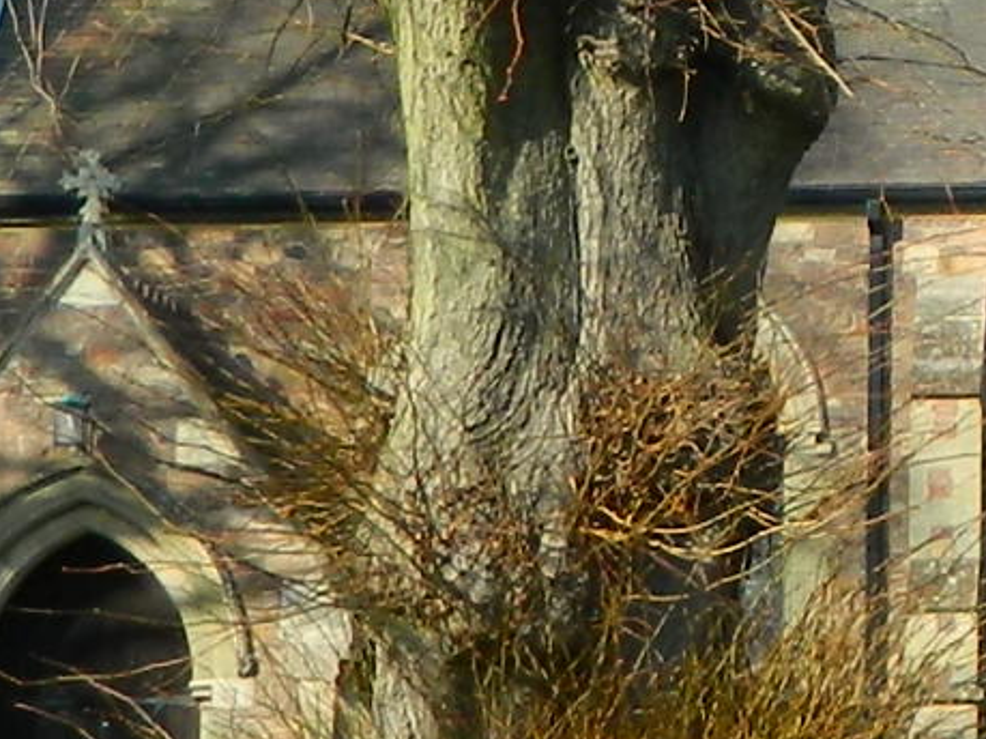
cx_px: 1506
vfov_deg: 6.0
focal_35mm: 249
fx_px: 7091
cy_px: 110
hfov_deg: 7.8
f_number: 3.3
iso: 80
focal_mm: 6.2
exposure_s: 1/400
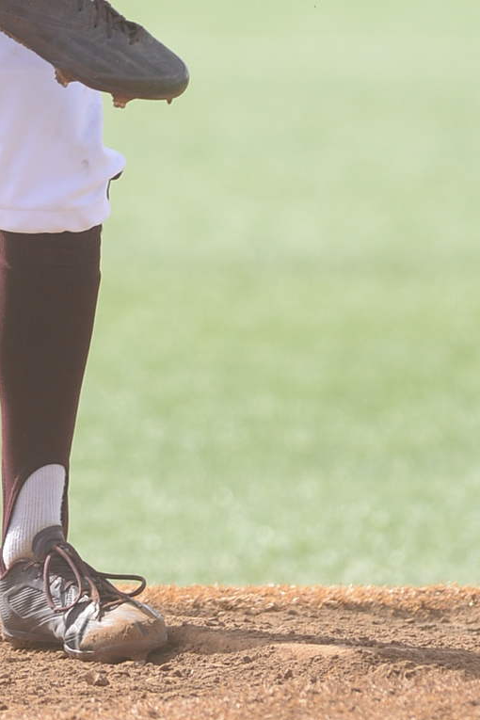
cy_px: -173
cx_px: -7
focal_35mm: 784
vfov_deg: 2.6
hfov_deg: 1.8
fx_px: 15679
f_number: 3.2
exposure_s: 1/1250
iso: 200
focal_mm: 300
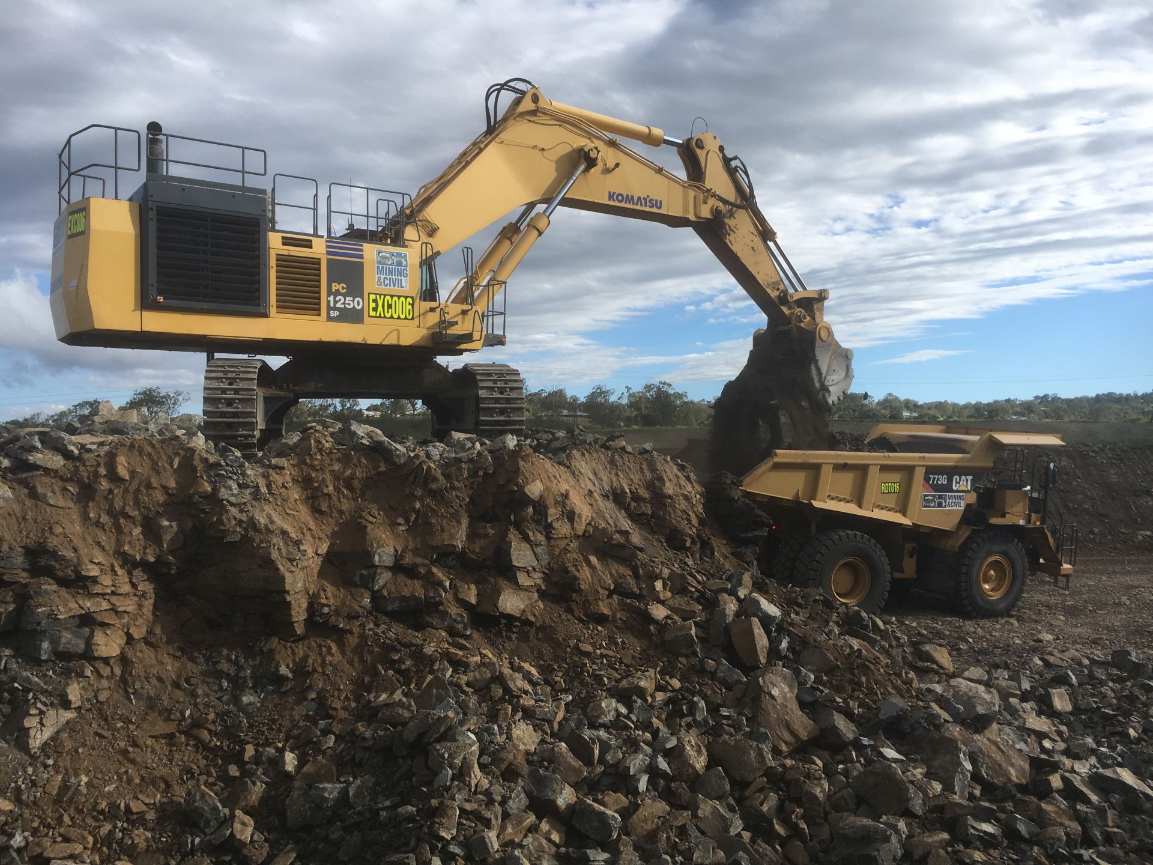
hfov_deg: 61.7
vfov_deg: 48.2
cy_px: 432
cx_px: 576
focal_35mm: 29
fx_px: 966
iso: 25
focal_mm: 4.15
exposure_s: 1/1326
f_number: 2.2
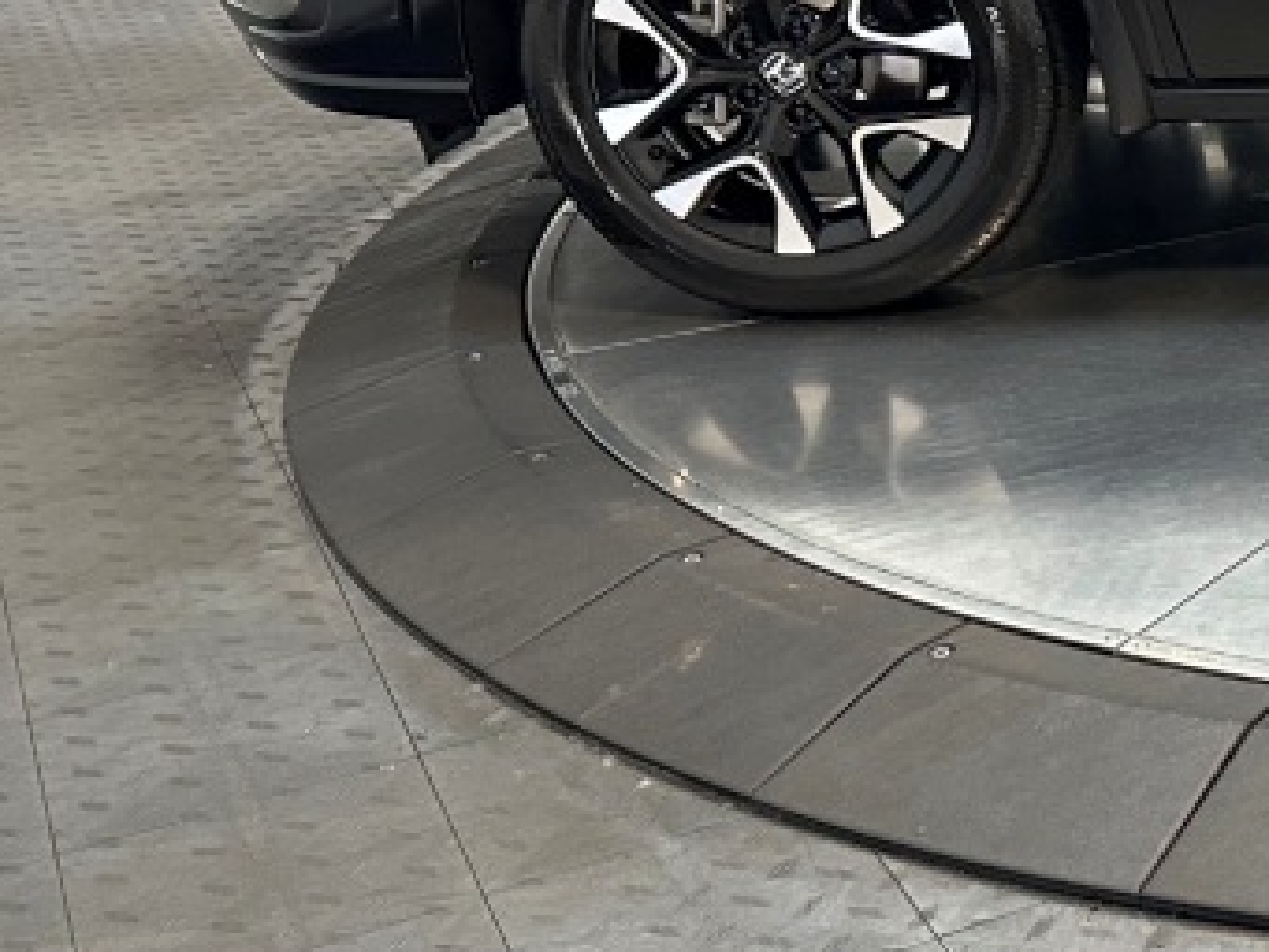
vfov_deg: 20.1
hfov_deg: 23.0
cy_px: 115
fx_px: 2640
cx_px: 1790
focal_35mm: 72
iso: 500
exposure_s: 1/60
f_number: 1.78
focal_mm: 6.86
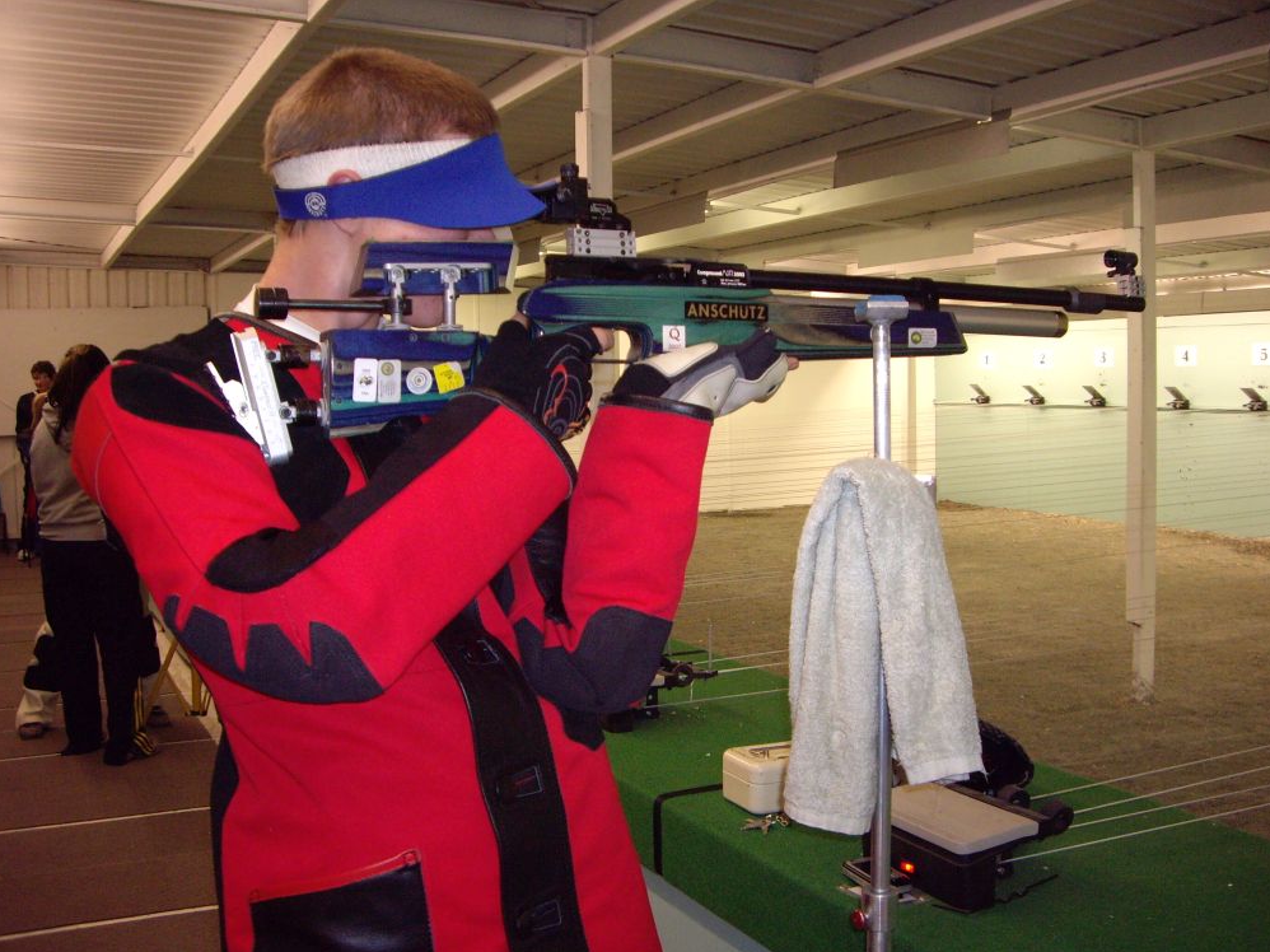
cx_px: 646
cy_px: 467
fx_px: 1430
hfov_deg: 47.9
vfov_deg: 36.8
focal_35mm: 39
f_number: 2.7
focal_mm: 6.2
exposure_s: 1/40
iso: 200
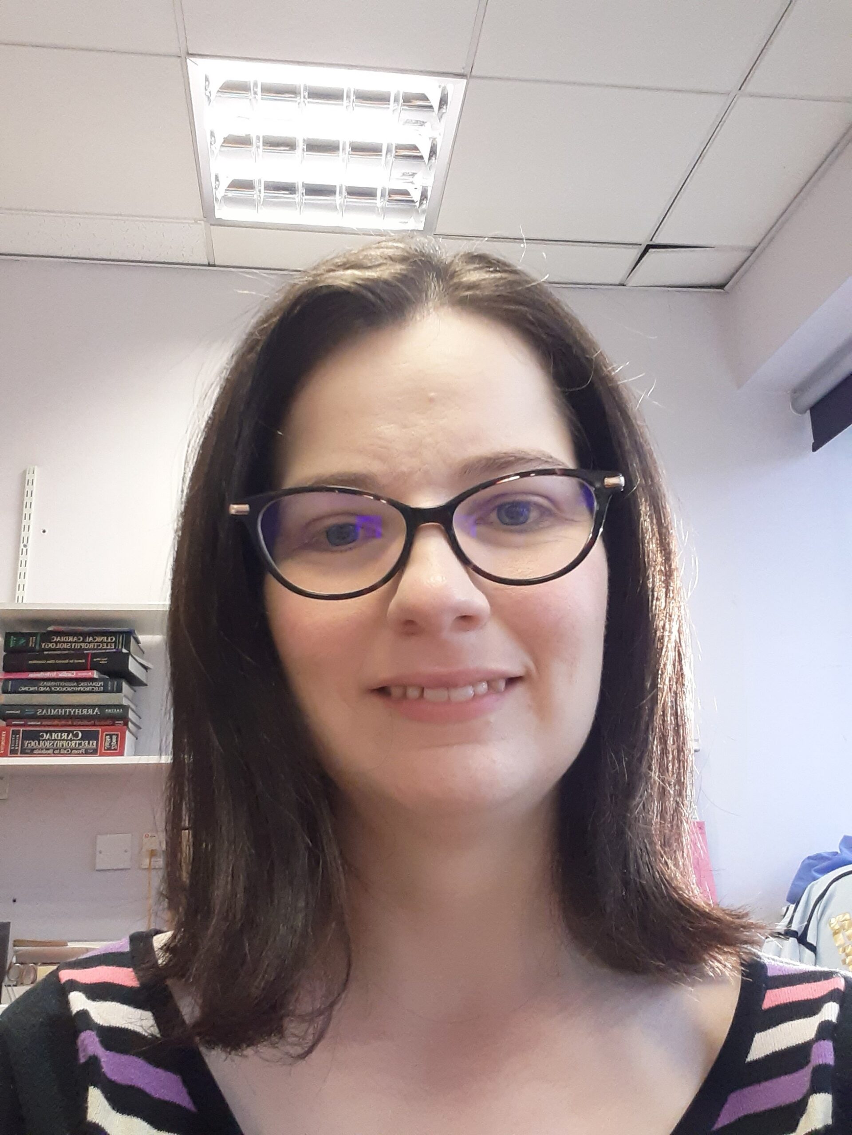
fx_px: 1017
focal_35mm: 31
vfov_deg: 58.4
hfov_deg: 45.4
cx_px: 426
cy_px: 568
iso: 250
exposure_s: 1/50
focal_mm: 2.61
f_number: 2
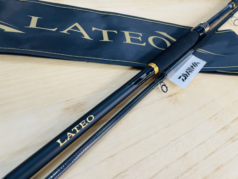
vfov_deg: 53.1
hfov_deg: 67.3
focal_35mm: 26
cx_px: 119
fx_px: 179
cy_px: 90
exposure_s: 1/50
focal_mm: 4.2
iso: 80
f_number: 1.6
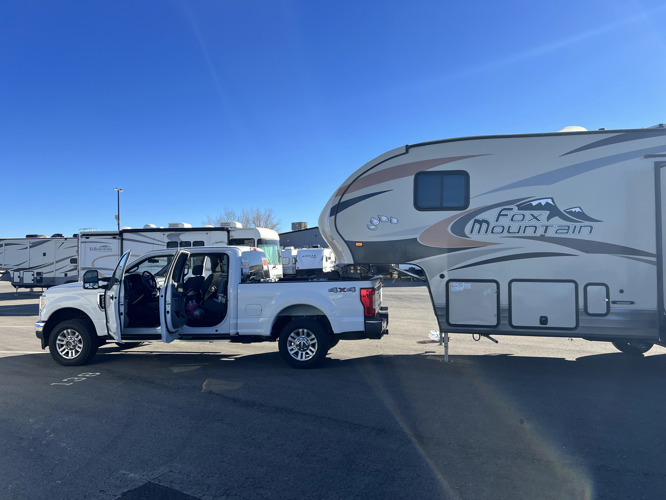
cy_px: 250
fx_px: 500
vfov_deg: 53.1
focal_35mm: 26
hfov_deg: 67.3
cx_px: 333
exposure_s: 1/2915
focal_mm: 5.7
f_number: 1.5
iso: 50
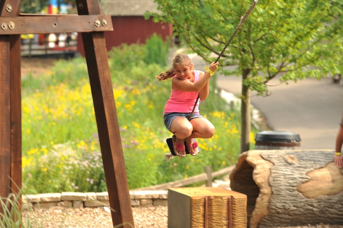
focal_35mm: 200
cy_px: 114
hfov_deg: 10.3
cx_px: 172
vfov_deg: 6.9
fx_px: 1904
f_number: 5.6
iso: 100
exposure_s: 1/160
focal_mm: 200
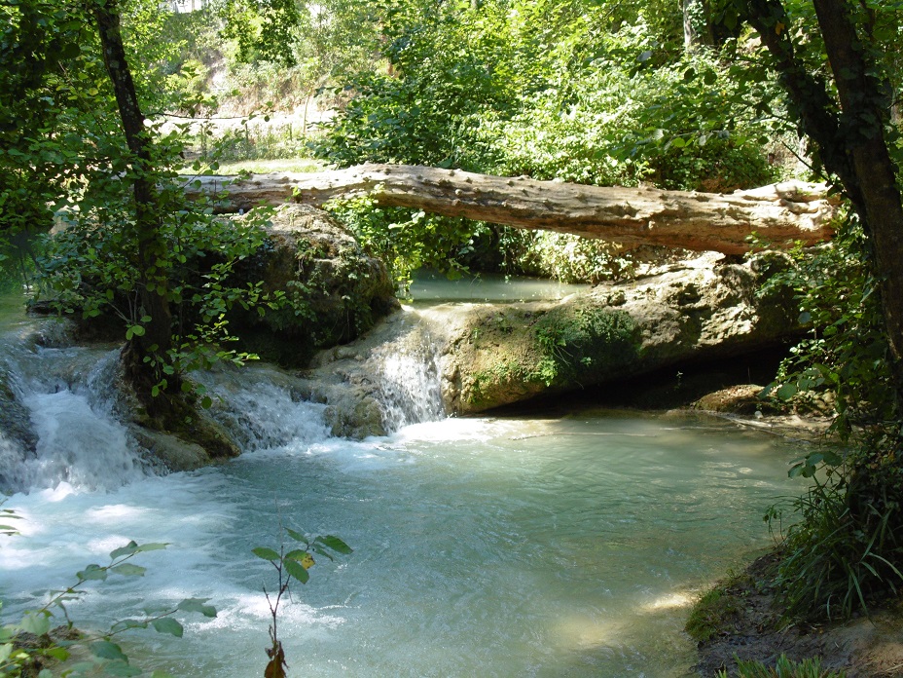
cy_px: 339
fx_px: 1513
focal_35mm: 58
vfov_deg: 25.2
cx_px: 452
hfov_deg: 33.2
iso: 100
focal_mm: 10.5
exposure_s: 1/160
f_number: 4
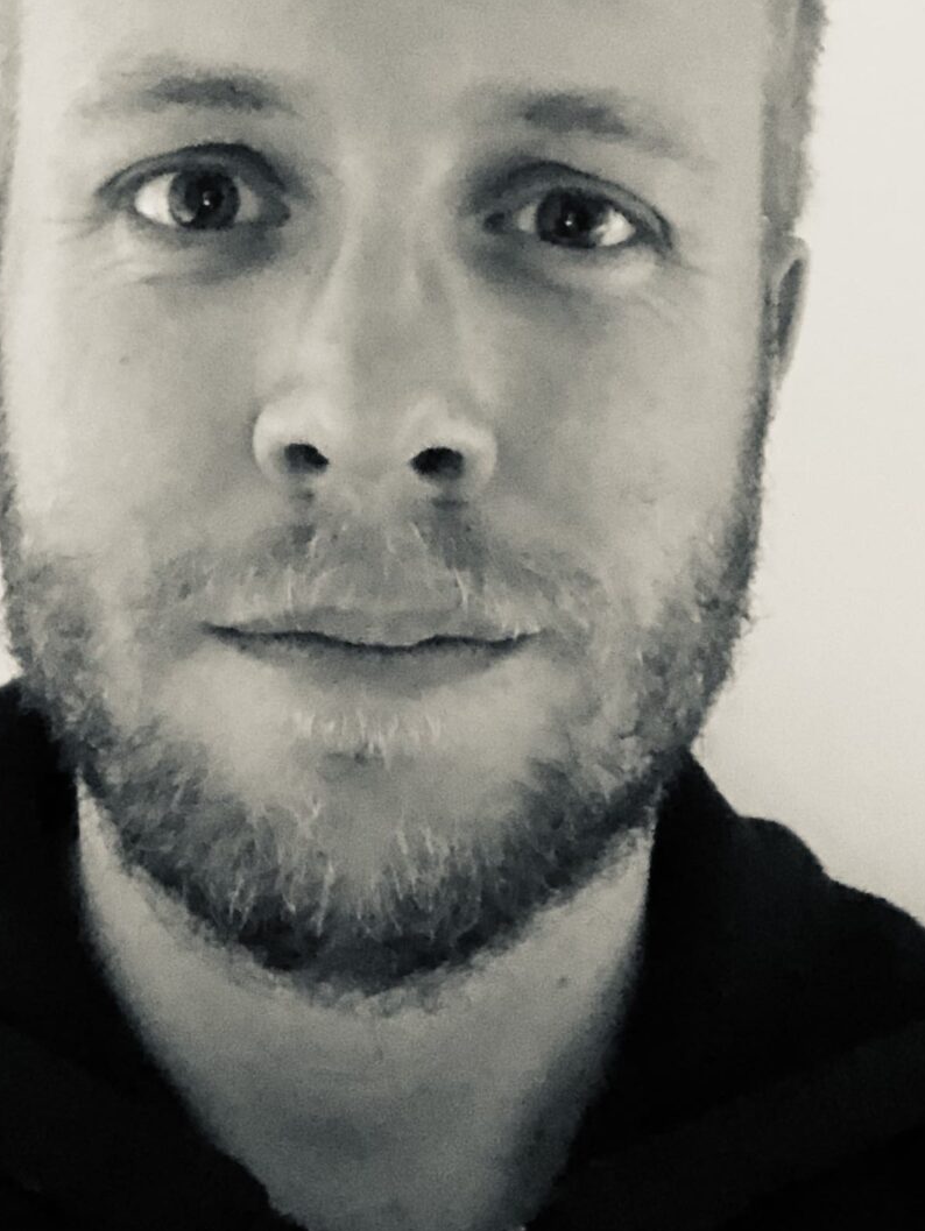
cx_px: 384
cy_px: 530
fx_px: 2207
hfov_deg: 23.6
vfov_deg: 31.1
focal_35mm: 62
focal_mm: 2.87
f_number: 2.2
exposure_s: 1/15
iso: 1250
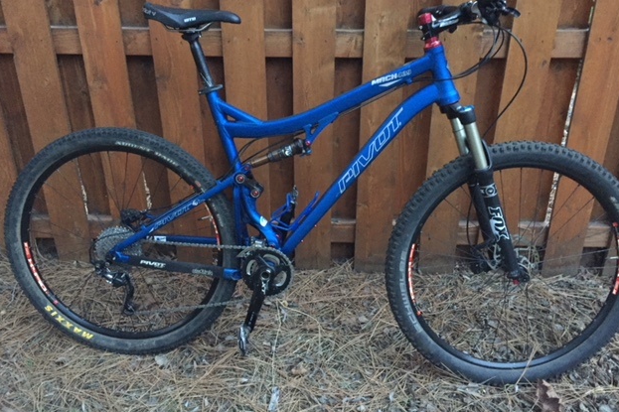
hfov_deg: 60.3
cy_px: 175
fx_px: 533
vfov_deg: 42.2
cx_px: 314
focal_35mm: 31
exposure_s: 1/15
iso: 500
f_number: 2.2
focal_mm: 4.15
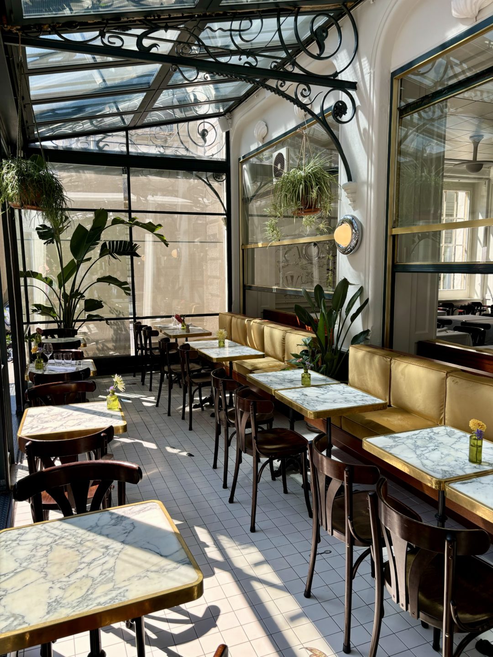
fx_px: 494
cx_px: 246
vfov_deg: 67.3
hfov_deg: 53.1
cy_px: 328
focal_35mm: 26
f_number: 1.6
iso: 50
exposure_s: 1/525
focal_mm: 5.96
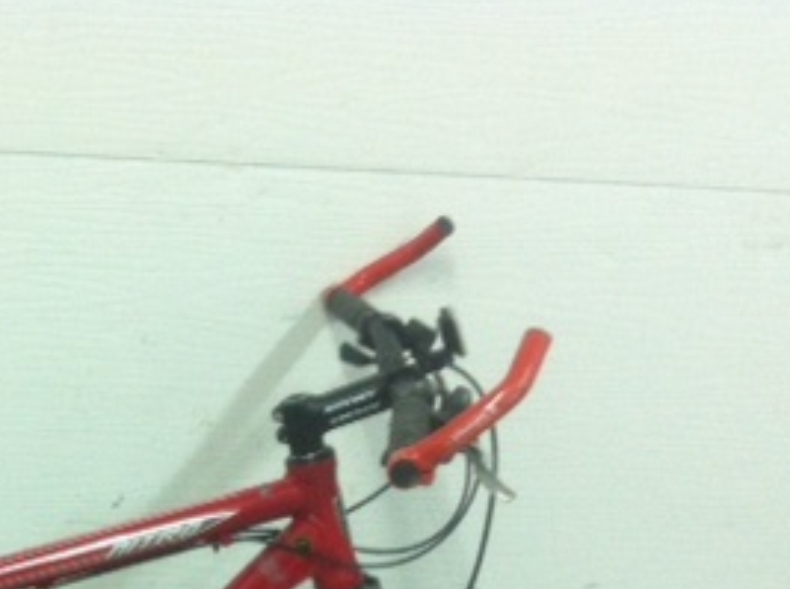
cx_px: 50
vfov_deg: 16.8
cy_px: 693
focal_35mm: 84
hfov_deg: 22.6
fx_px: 1913
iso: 125
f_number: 2.8
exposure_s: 1/15
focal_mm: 3.85
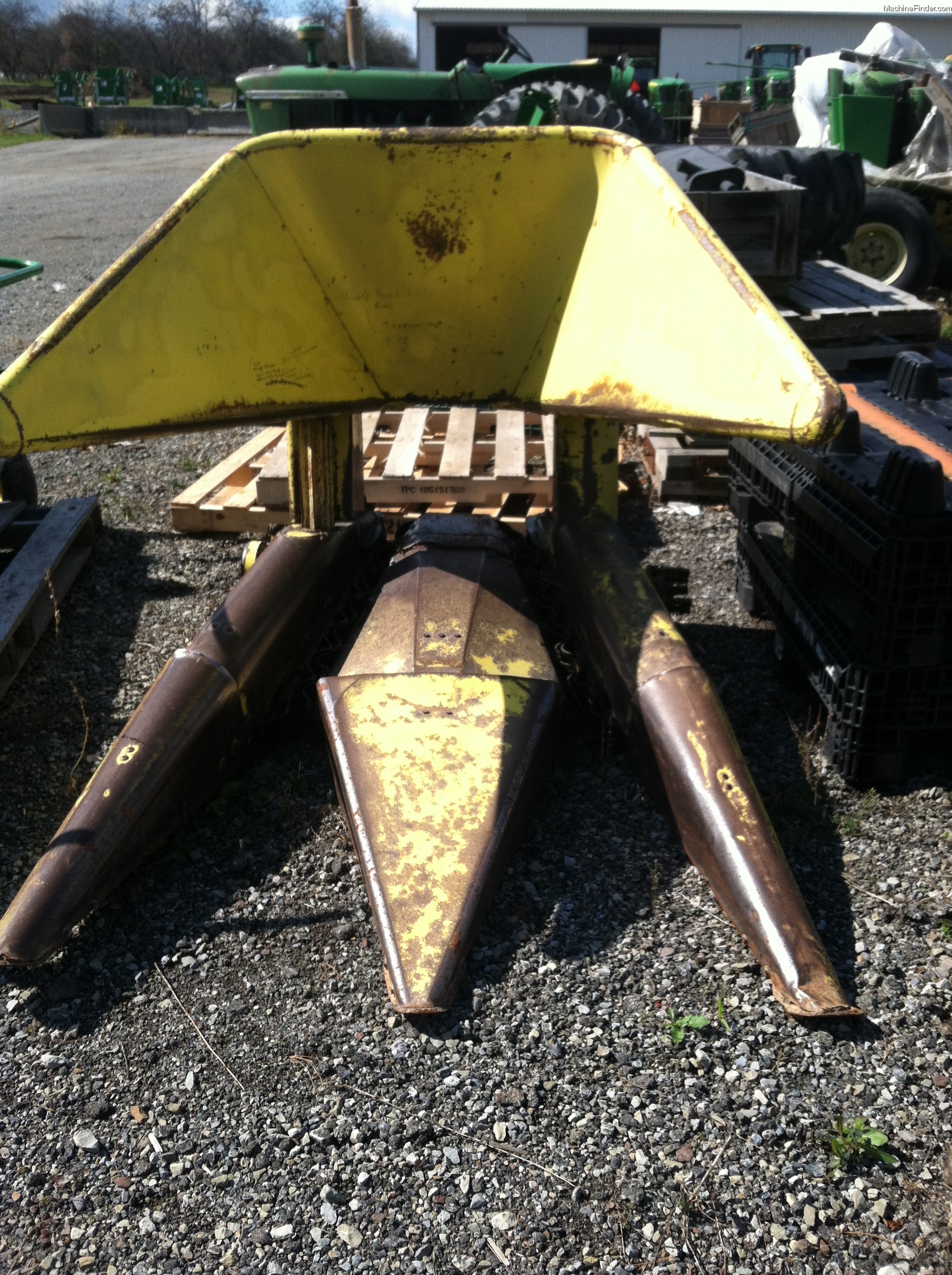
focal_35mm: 35
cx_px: 476
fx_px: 1287
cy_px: 638
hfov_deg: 40.6
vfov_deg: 52.7
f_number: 2.8
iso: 80
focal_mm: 3.85
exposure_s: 1/1000
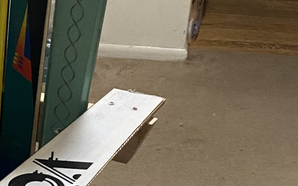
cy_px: 176
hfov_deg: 18.7
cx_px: -61
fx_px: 853
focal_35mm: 105
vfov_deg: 12.4
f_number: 1.8
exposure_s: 1/30
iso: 640
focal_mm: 4.25
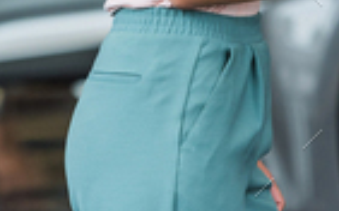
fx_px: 5717
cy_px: -180
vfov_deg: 2.1
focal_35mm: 619
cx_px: 373
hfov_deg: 3.4
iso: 320
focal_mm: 145
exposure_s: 1/200
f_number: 3.5
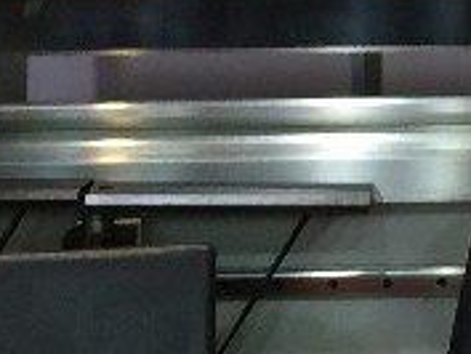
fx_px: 2233
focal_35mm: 164
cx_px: 660
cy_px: -309
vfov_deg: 8.7
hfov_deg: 11.6
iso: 64
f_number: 2.2
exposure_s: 1/15
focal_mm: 4.15
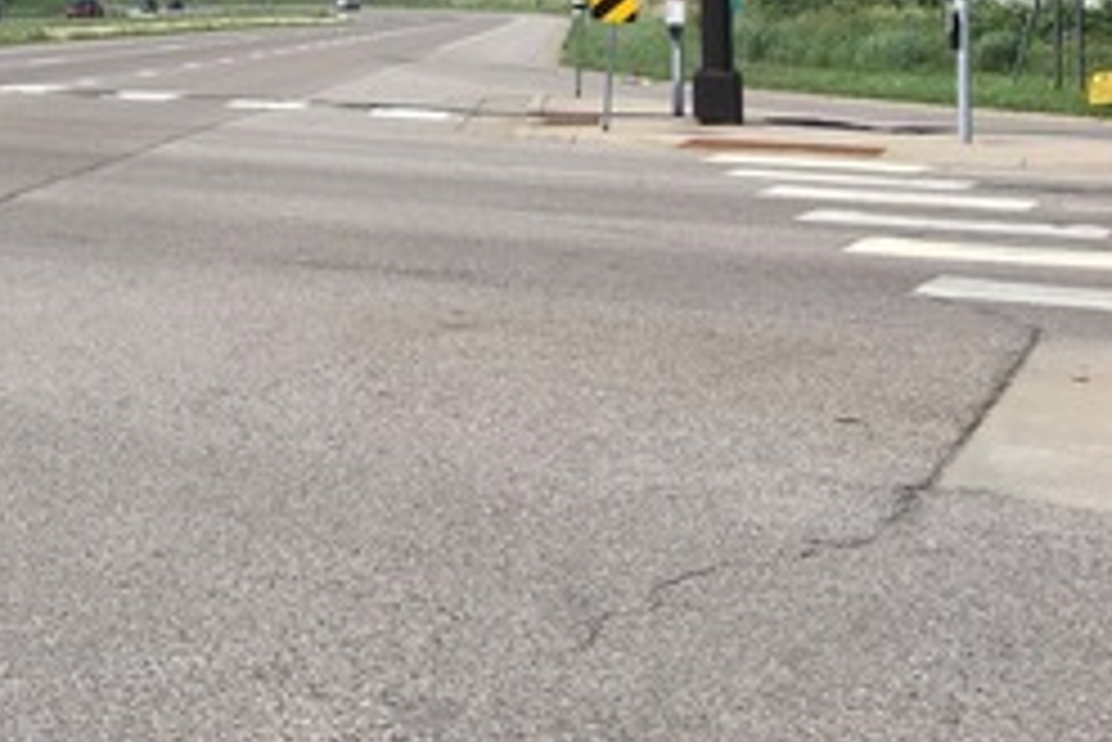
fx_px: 2040
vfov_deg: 19.7
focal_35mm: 66
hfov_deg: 28.2
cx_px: -59
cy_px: -83
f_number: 2.2
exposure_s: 1/1923
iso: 25
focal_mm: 4.15
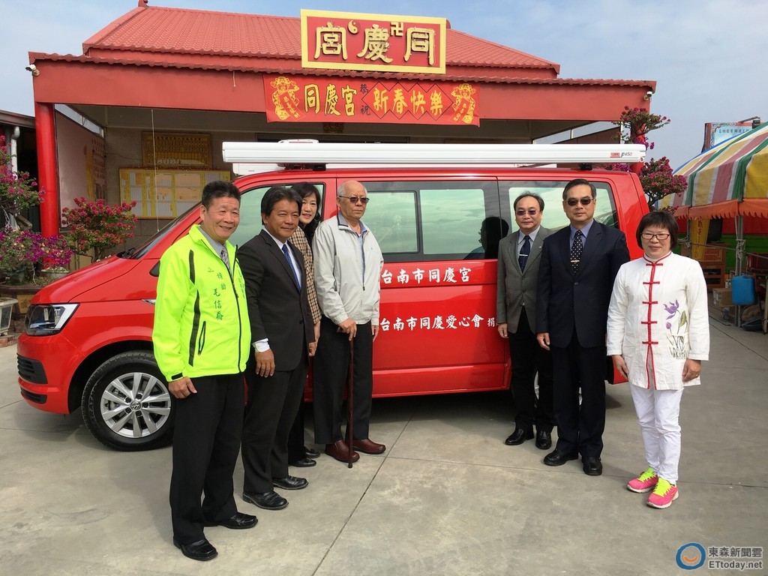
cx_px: 384
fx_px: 643
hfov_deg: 61.7
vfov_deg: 48.2
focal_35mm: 29
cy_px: 288
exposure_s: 1/1570
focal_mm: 4.15
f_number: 2.2
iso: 25
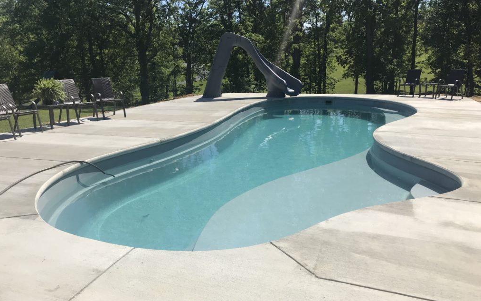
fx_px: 393
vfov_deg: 41.8
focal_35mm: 30
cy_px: 137
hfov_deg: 62.9
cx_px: 241
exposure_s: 1/3425
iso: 20
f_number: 1.8
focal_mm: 3.99
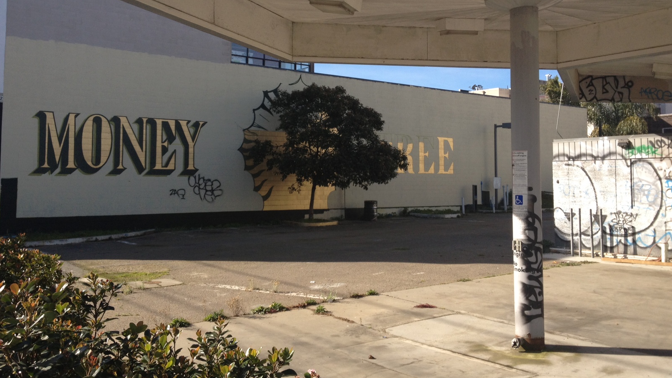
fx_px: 695
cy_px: 133
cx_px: 335
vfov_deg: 30.3
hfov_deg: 51.6
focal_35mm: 39
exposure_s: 1/1004
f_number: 2.4
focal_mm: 4.28
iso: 64
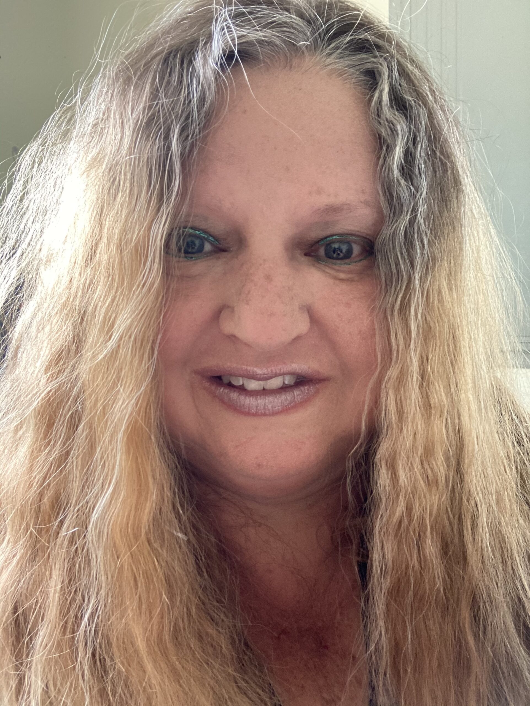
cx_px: 265
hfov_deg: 44.2
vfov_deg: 56.8
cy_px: 353
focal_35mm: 32
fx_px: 653
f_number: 2.2
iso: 250
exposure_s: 1/60
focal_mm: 2.87
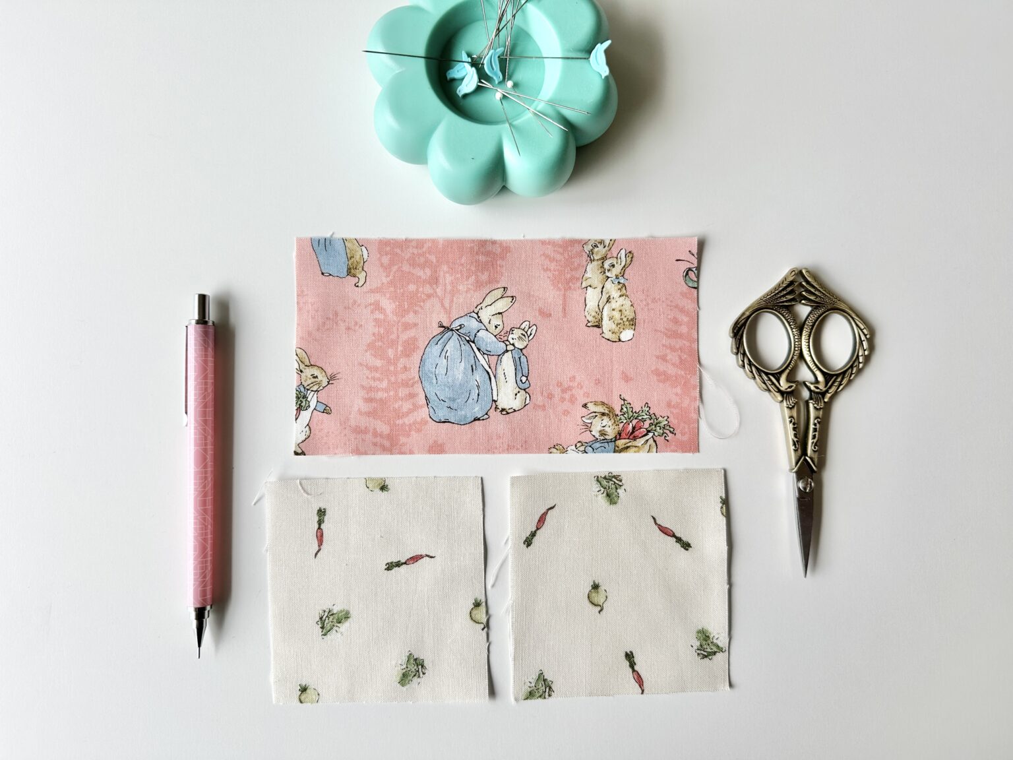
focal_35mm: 24
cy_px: 380
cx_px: 506
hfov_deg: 71.6
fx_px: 702
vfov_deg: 56.8
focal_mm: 6.86
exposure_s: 1/121
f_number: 1.78
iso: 80
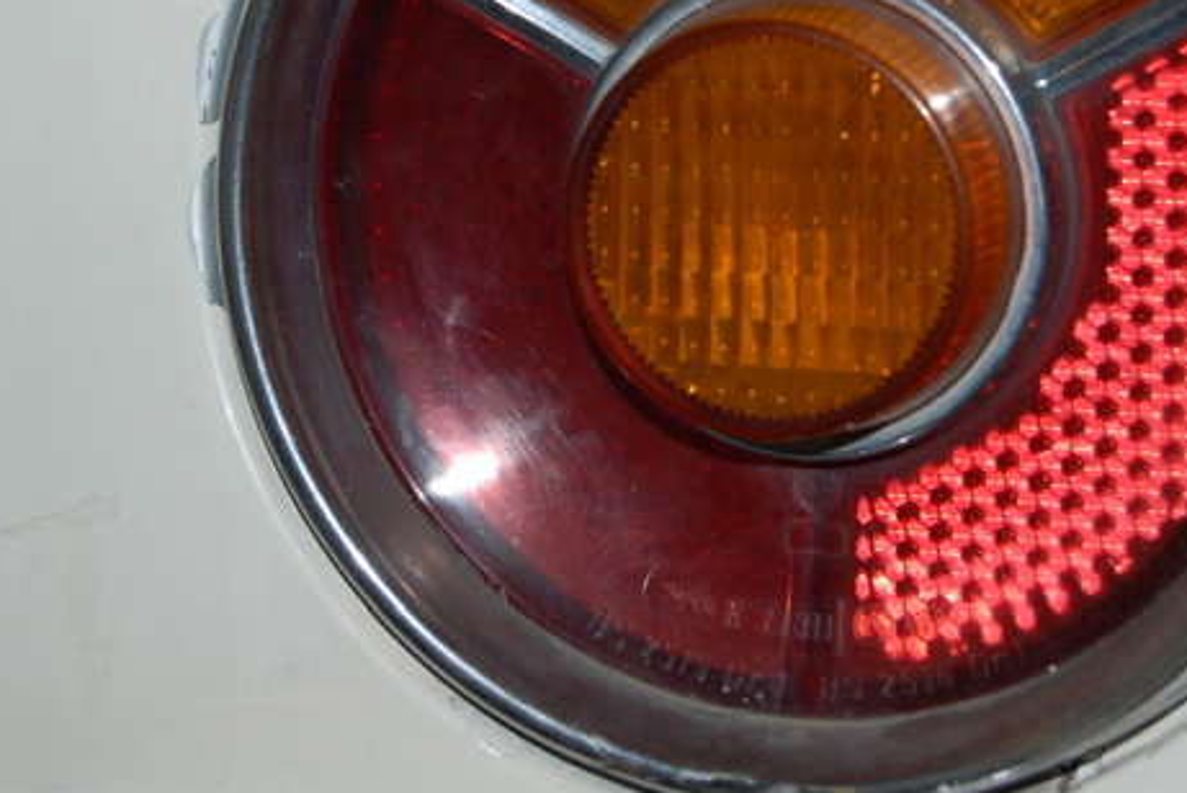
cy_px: 187
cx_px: 793
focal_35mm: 143
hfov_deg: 14.3
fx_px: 4713
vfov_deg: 9.6
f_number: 5.6
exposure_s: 1/60
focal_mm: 55
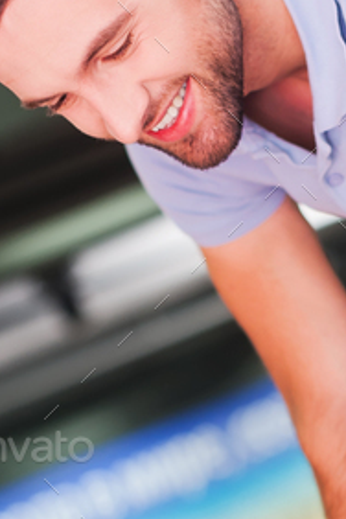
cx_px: 282
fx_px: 2263
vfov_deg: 13.0
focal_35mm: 157
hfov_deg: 8.7
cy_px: 437
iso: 400
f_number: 2
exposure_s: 1/80
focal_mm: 50
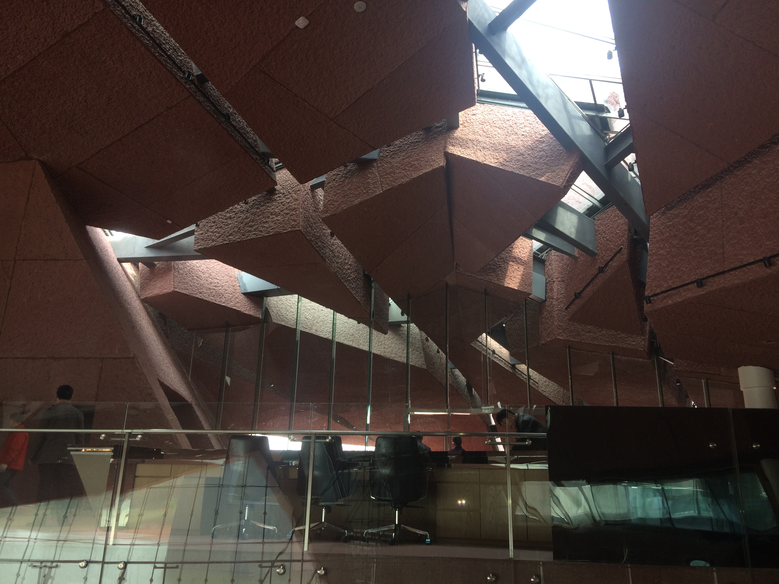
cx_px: 390
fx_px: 653
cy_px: 292
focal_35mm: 29
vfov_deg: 48.2
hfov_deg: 61.7
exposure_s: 1/31
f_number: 2.2
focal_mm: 4.15
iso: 32
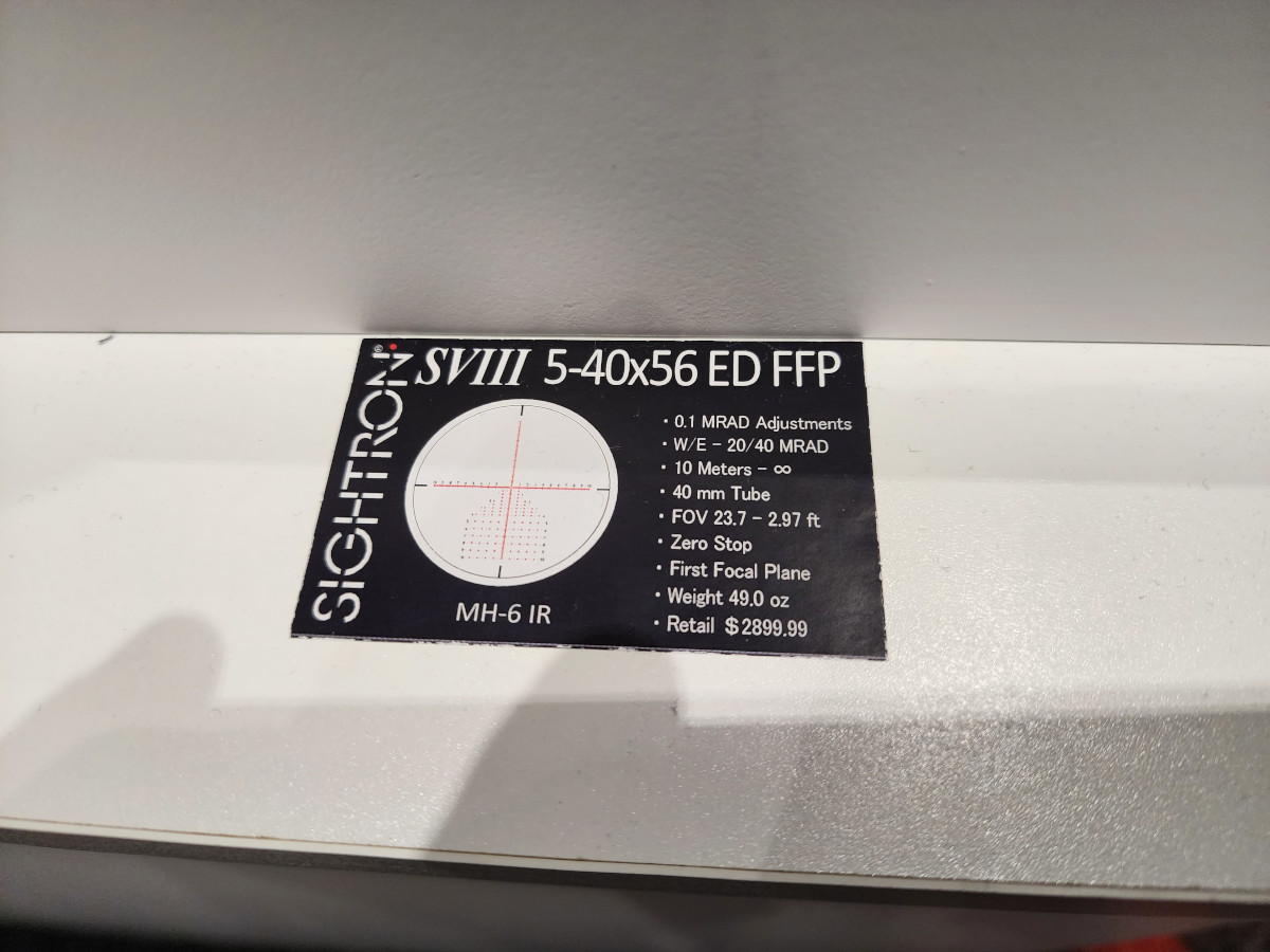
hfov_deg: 73.9
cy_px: 476
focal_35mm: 23
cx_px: 635
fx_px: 844
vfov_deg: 58.9
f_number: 1.8
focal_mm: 6.4
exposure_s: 1/120
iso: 250
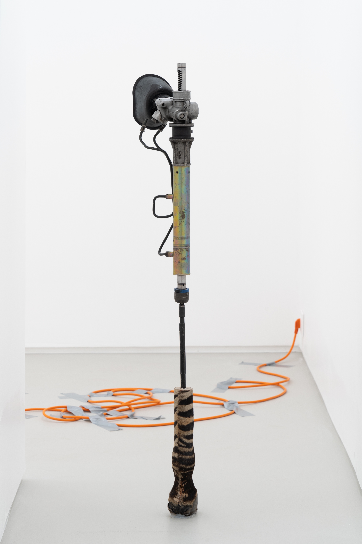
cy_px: 272
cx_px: 181
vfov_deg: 17.1
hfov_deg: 11.4
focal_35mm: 120
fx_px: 1810
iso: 100
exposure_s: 1/8
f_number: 13
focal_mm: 120
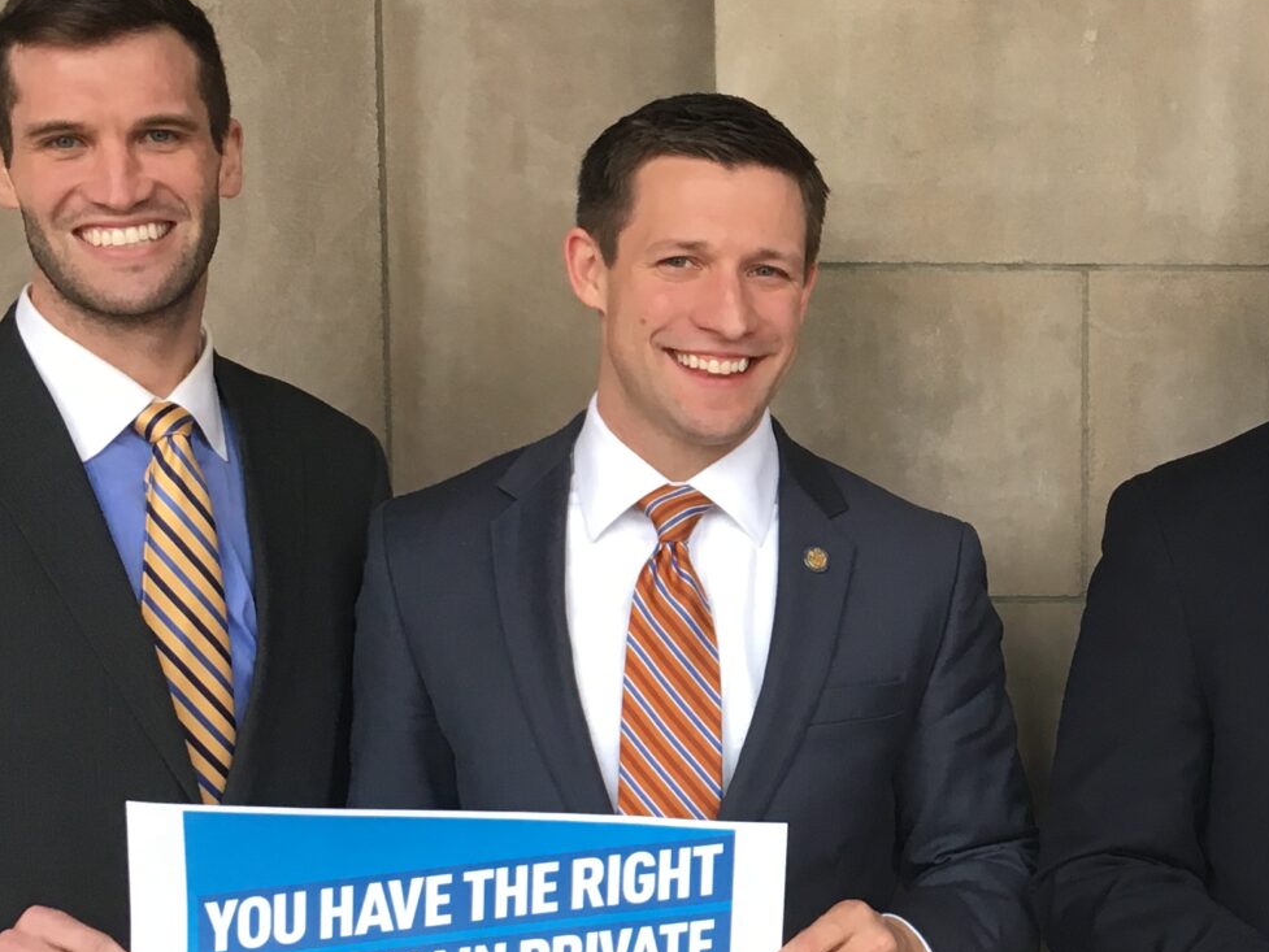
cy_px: 552
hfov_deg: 25.0
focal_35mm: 76
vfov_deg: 19.4
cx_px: 1122
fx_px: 2786
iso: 25
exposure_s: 1/30
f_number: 2.2
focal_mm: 4.15
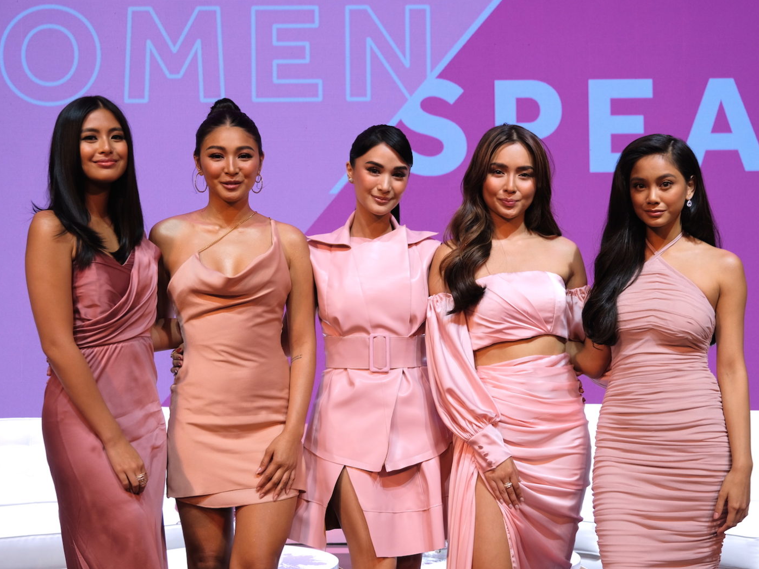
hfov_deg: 35.5
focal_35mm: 54
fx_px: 1184
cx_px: 377
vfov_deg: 27.0
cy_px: 280
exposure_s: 1/200
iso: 320
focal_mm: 32.5
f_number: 4
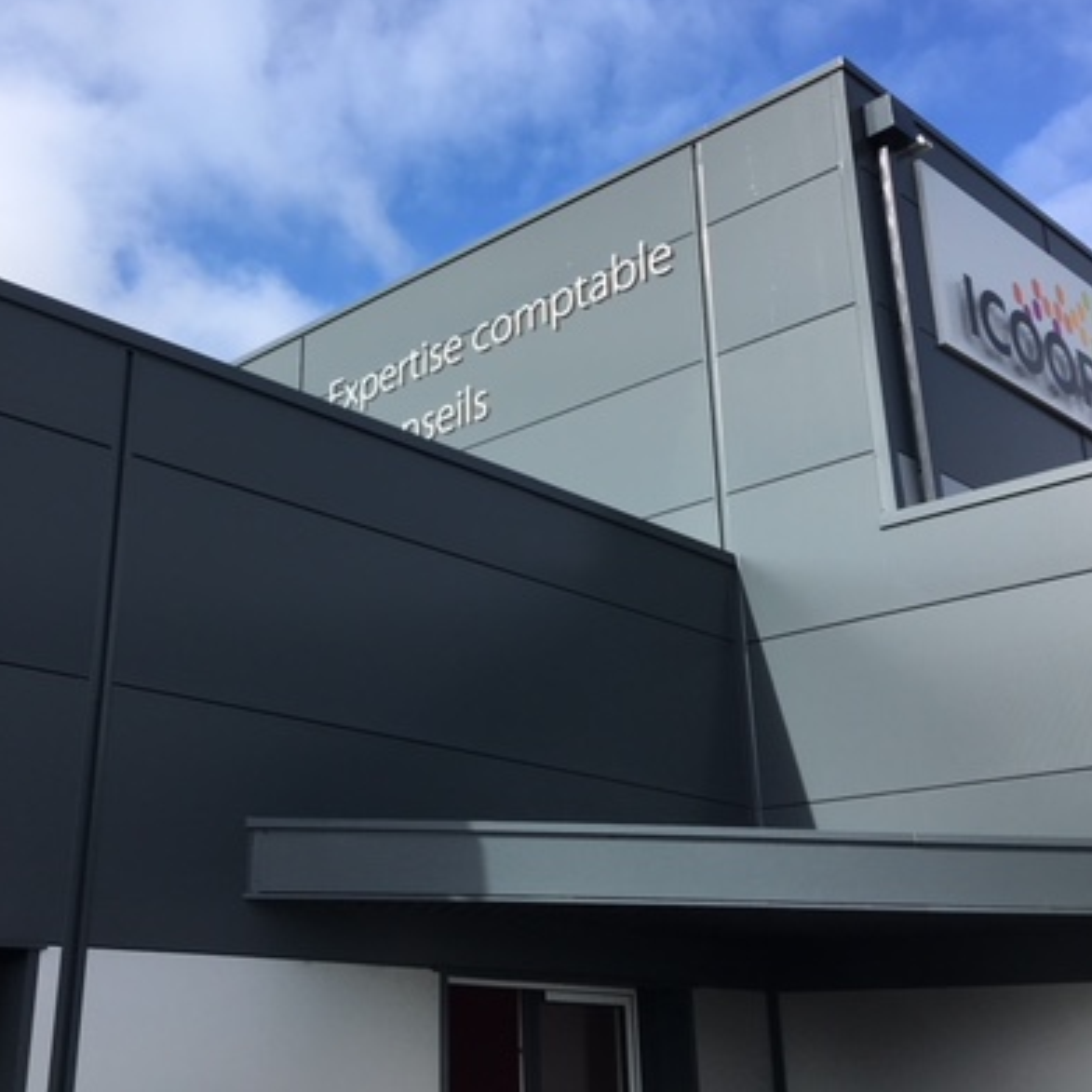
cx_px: 433
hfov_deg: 39.8
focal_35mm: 42
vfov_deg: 39.8
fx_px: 1499
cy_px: 425
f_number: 2.2
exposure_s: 1/1115
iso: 25
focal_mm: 4.15
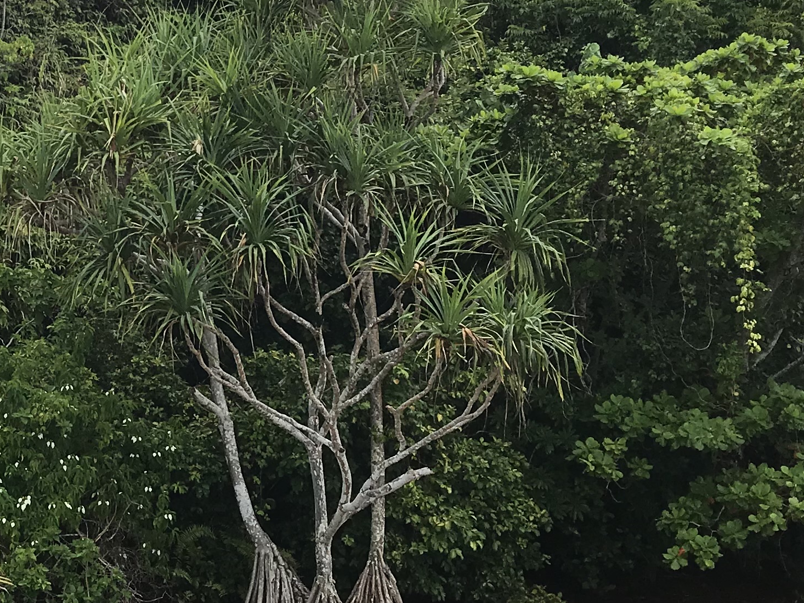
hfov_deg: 24.6
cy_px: 223
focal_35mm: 77
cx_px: 81
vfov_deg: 19.1
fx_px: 1789
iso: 20
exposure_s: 1/1916
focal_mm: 3.99
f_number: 1.8
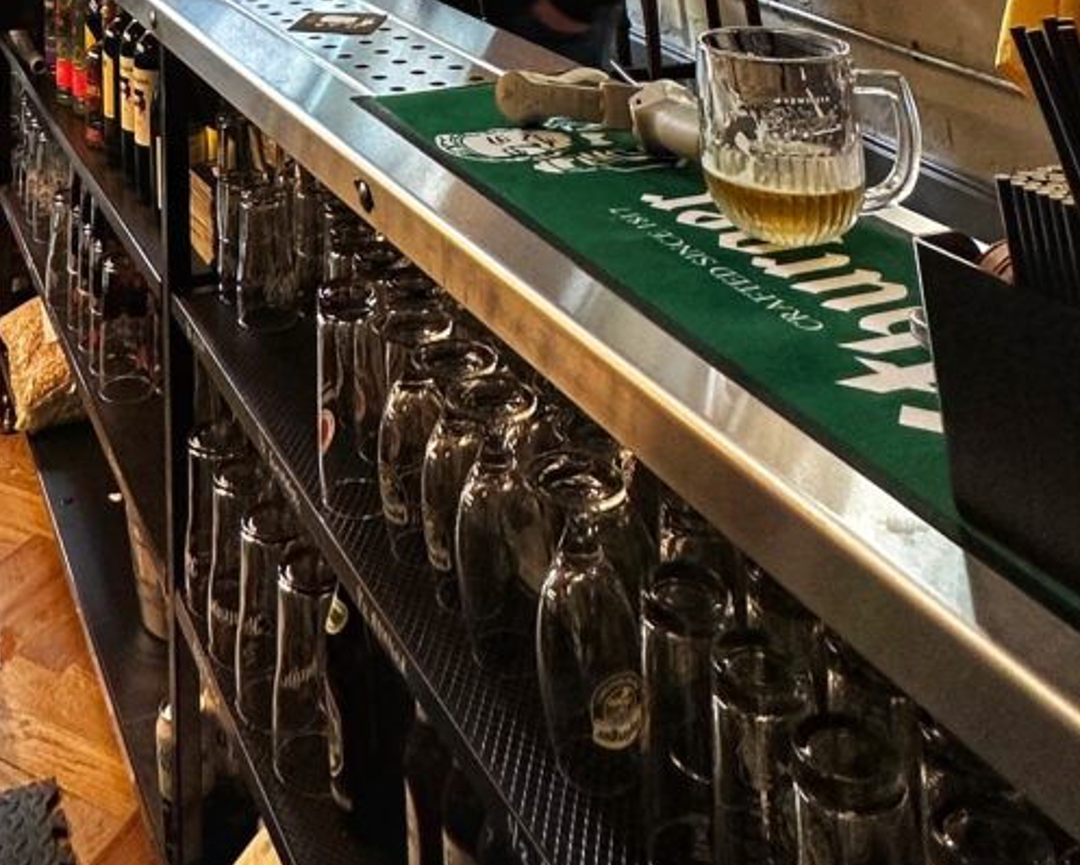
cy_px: -548
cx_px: 243
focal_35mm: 44
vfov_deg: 23.8
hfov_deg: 40.6
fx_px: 1407
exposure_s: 1/50
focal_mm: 2.22
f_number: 2.2
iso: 200
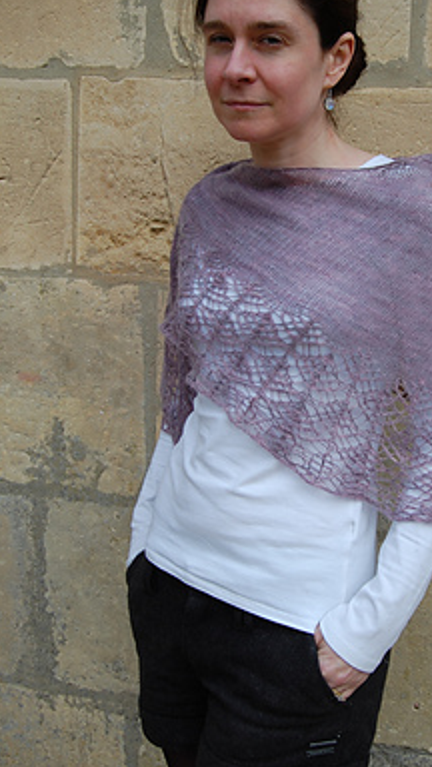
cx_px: 319
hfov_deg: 26.2
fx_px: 916
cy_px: 328
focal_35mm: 45
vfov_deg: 45.3
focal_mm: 22
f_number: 8
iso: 200
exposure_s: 1/250
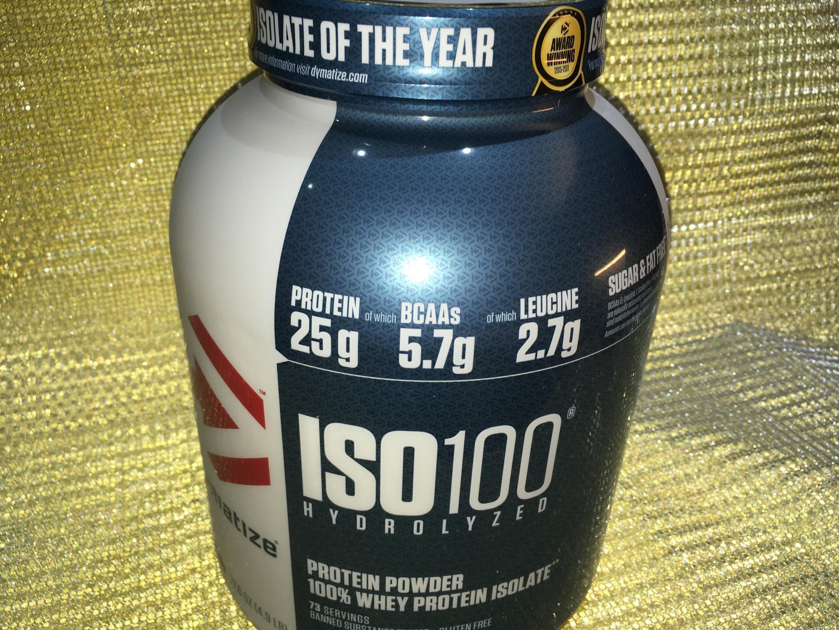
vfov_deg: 48.2
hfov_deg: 61.7
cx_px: 420
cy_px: 315
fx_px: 703
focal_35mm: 29
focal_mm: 4.15
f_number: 2.2
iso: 25
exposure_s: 1/69
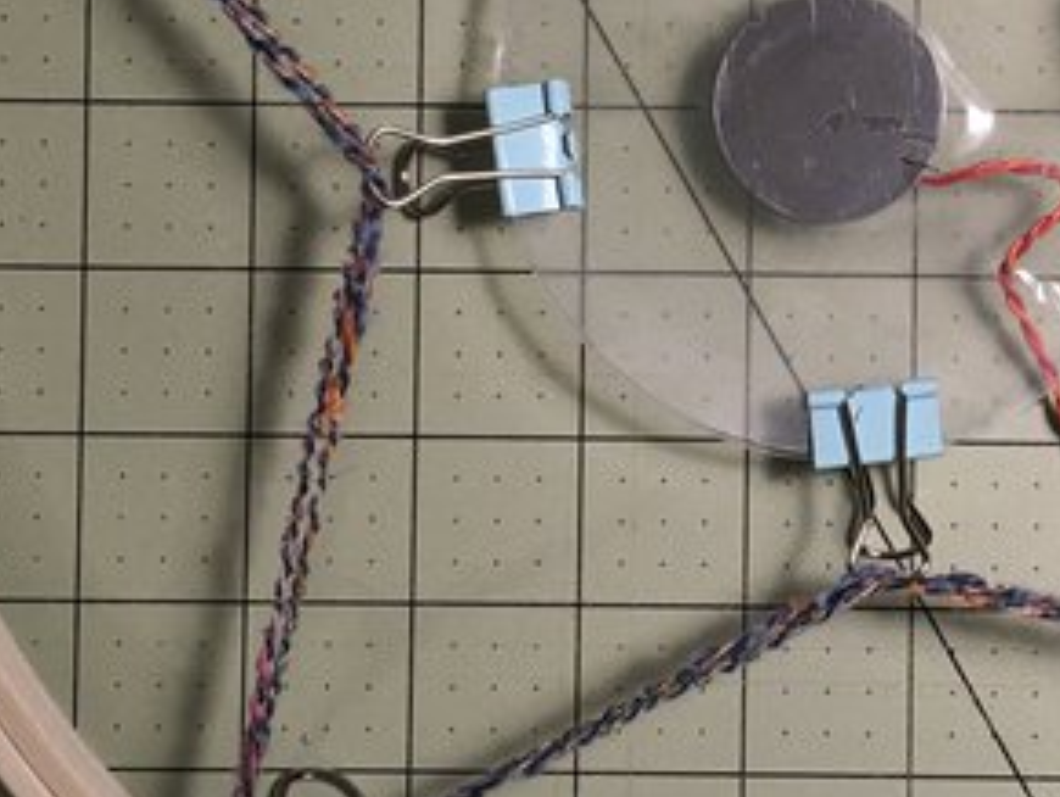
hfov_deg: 23.6
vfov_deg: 18.3
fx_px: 2452
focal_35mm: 80
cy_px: 154
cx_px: 1009
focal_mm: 4.15
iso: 40
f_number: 2.2
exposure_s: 1/30
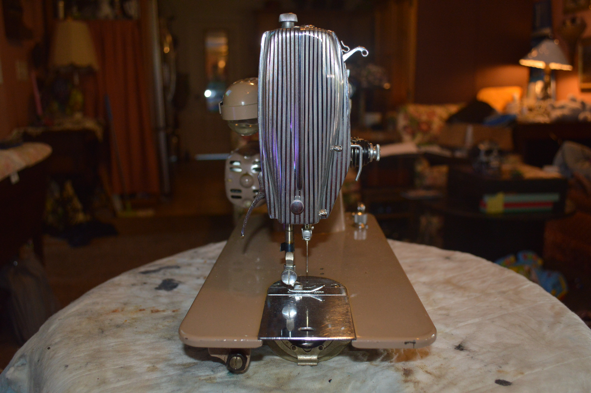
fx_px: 492
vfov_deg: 43.5
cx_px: 296
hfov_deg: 62.0
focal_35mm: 30
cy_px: 196
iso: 800
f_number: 3.8
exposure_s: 1/60
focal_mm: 20
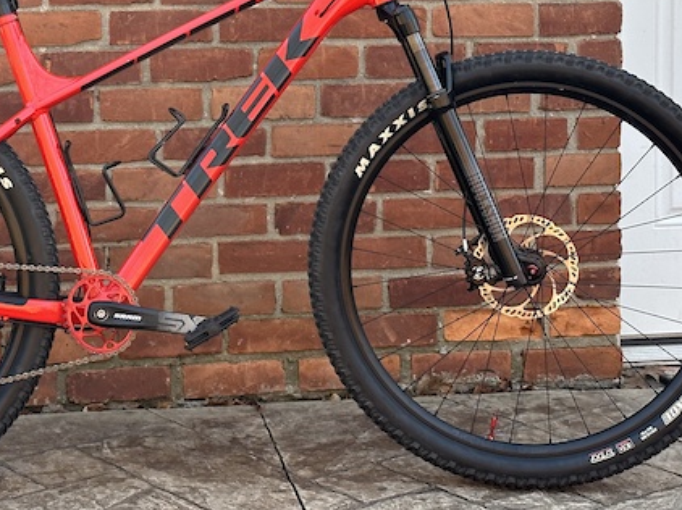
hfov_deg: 21.4
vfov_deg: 16.1
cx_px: 168
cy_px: 128
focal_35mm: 91
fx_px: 1792
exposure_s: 1/293
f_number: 1.78
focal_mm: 6.86
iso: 64
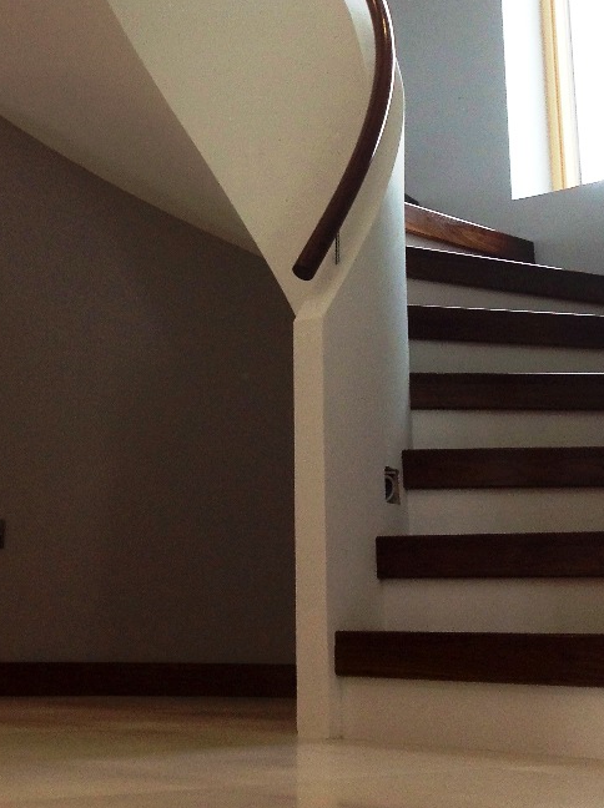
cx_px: 233
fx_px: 1633
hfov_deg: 20.9
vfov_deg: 27.1
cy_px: 127
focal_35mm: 70
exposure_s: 1/30
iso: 64
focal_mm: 4.28
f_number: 2.4
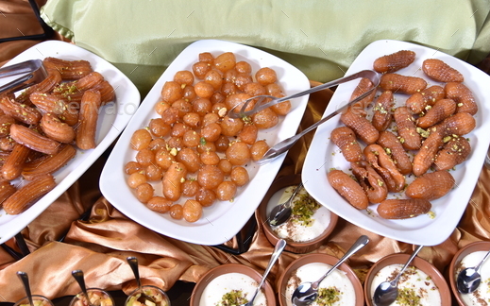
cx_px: 233
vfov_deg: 29.2
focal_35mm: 44
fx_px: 587
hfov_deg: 45.3
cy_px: 152
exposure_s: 1/30
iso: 400
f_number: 4
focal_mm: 38
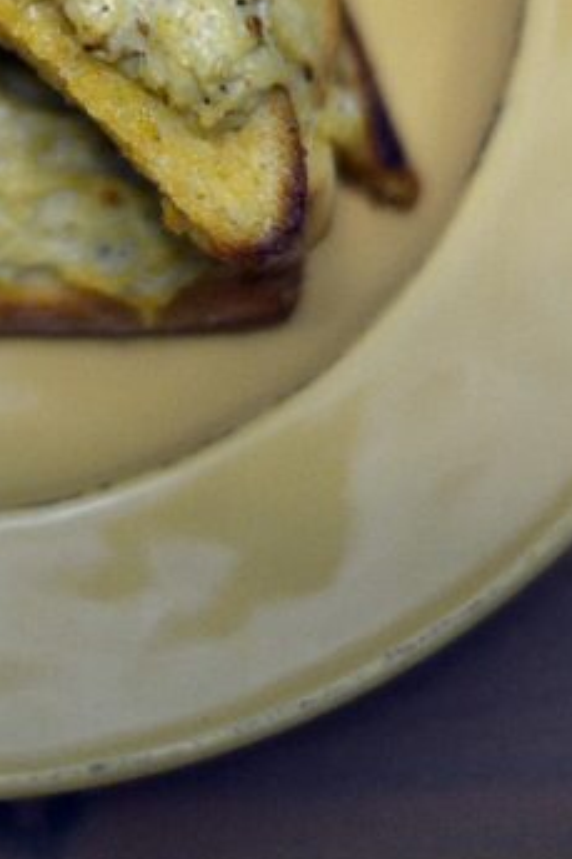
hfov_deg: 7.6
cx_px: 5
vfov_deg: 11.3
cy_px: -91
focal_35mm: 180
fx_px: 4294
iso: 560
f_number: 1.8
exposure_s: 1/60
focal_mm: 50
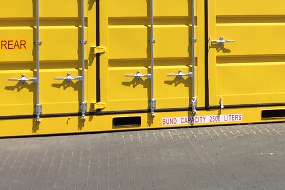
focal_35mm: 100
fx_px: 792
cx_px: 360
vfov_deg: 13.5
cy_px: 9
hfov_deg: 19.0
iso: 32
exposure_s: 1/2326
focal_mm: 4.15
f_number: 2.2
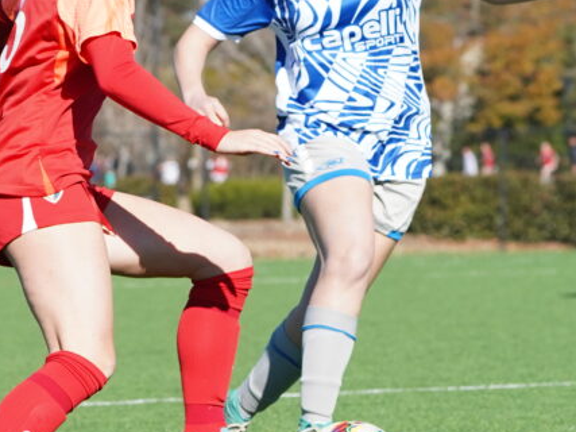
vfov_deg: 4.1
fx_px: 6039
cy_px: 332
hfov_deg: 5.5
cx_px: 59
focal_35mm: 363
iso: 400
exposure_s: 1/1600
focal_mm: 105
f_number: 5.6
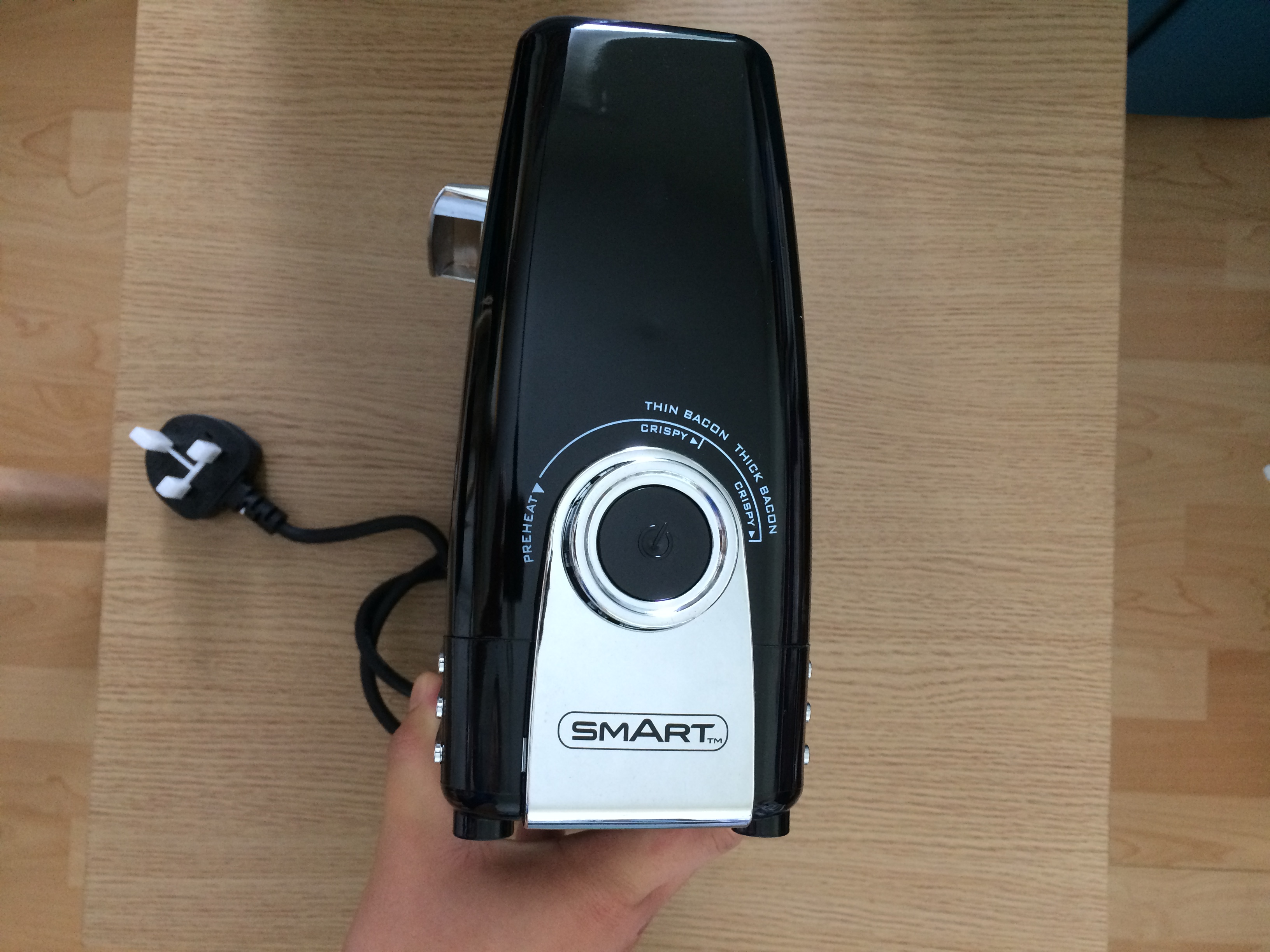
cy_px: 476
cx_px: 635
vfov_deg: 48.2
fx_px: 1064
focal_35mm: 29
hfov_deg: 61.7
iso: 200
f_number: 2.2
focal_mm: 4.15
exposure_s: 1/33
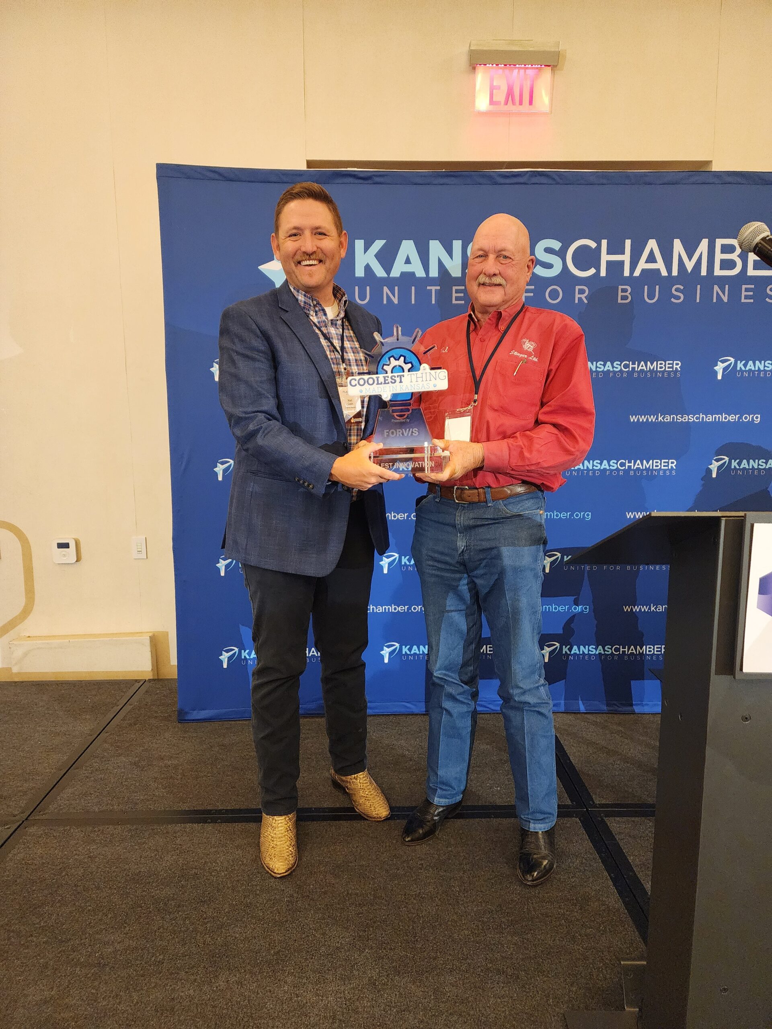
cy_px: 514
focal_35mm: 23
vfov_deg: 73.9
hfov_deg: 58.9
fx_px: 684
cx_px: 386
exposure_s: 1/120
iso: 800
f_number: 1.8
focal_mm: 6.4
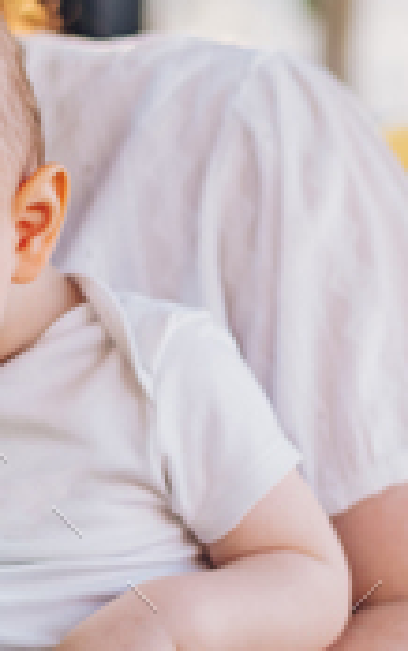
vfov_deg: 12.1
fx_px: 3073
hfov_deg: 7.6
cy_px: 320
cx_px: 236
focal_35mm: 173
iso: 200
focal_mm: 50
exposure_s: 1/500
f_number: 2
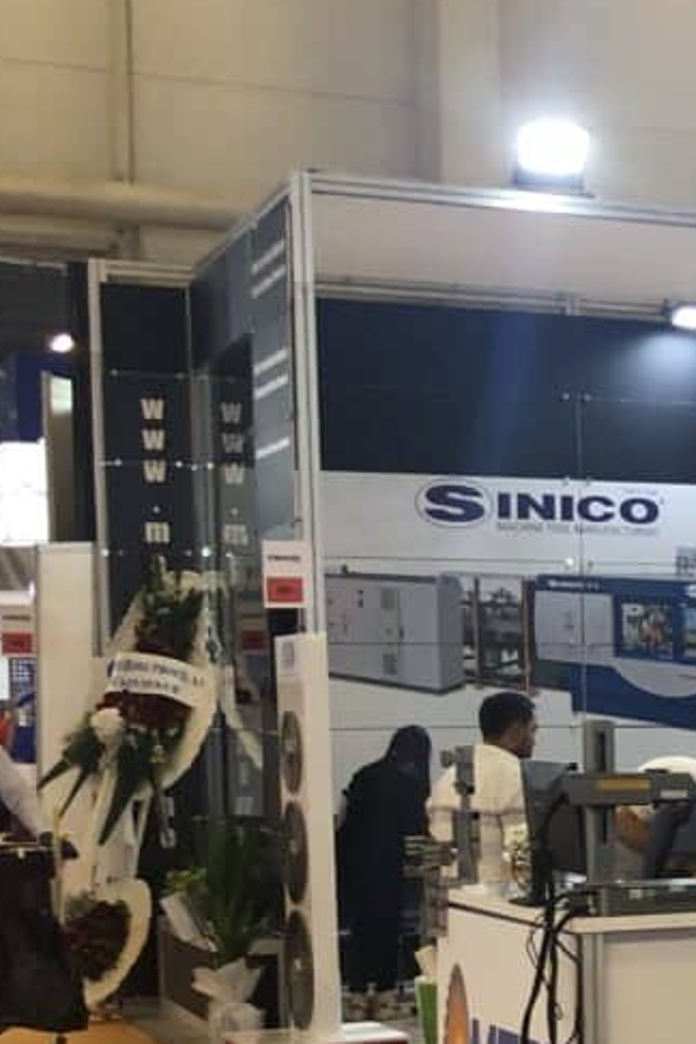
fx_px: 2668
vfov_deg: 21.9
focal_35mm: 92
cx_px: 1377
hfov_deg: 13.0
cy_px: 831
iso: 25
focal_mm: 4
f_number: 1.8
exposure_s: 1/33
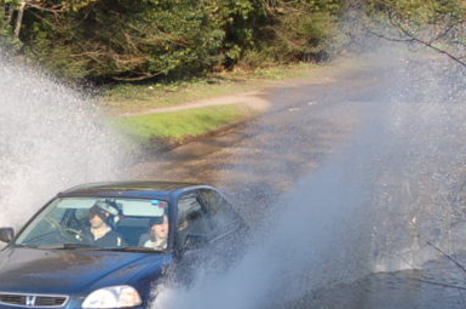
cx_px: 31
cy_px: 248
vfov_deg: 10.4
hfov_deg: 15.5
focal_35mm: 131
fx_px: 1692
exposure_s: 1/250
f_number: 5.6
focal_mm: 28
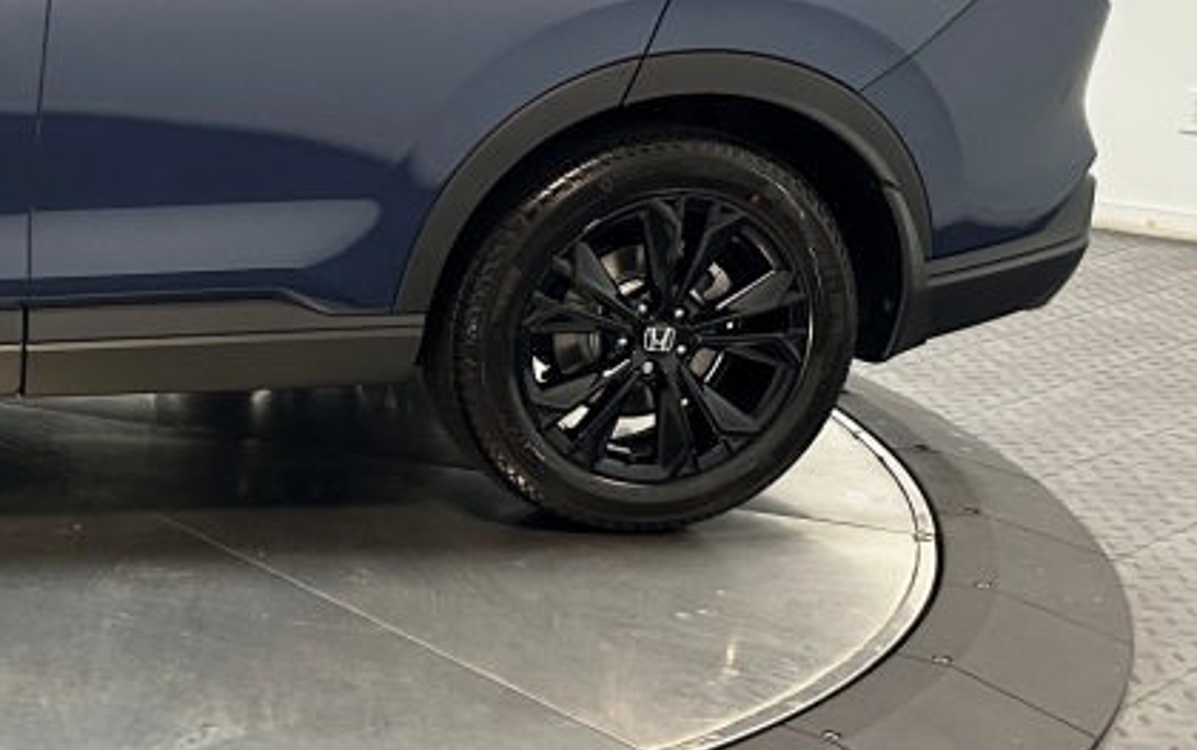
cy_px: 362
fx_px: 2024
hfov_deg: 29.1
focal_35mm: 62
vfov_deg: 21.0
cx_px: -185
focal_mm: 6.86
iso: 500
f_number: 1.78
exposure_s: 1/60
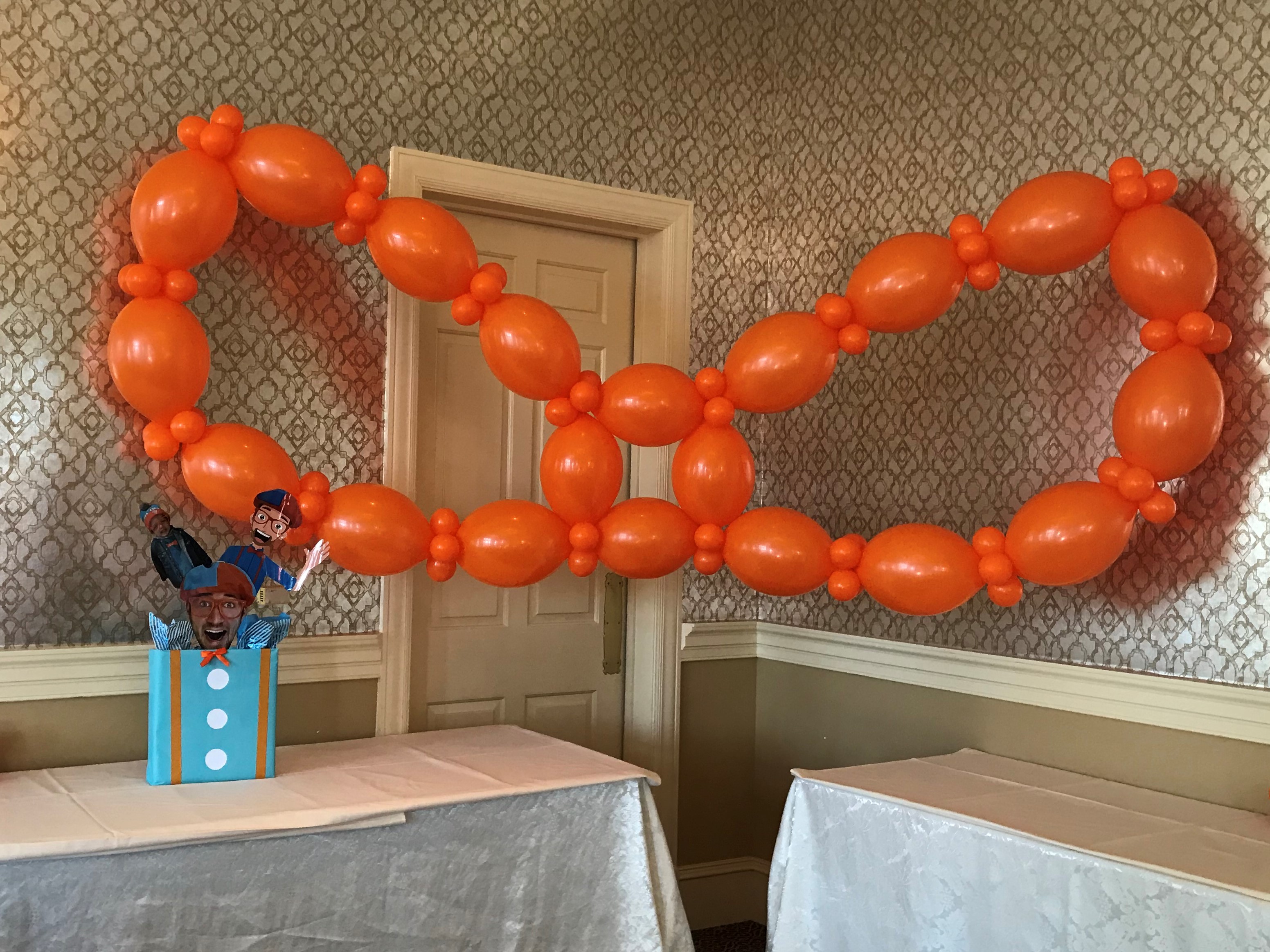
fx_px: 1027
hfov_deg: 63.4
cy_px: 476
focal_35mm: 28
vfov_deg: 49.7
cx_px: 635
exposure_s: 1/17
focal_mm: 3.99
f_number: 1.8
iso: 40
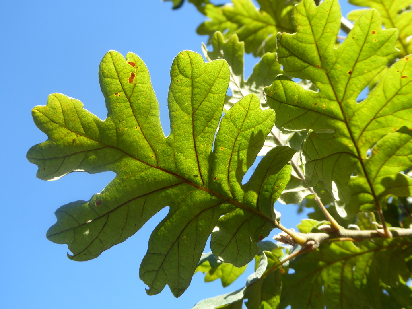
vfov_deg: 31.5
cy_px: 154
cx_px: 206
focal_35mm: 46
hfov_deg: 41.2
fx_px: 547
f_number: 3.9
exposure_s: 1/200
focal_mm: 7.8
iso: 80
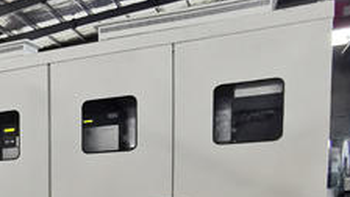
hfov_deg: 25.6
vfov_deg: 19.3
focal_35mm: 58
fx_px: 538
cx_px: -192
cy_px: 251
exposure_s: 1/33.3
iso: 400
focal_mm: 2.26
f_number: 2.2
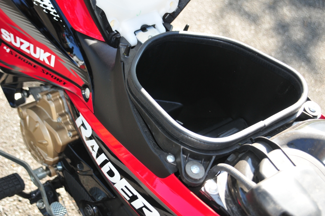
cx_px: 162
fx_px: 595
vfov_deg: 20.6
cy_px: 108
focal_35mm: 66
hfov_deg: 30.5
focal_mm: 44
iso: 400
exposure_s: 1/250
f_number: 5
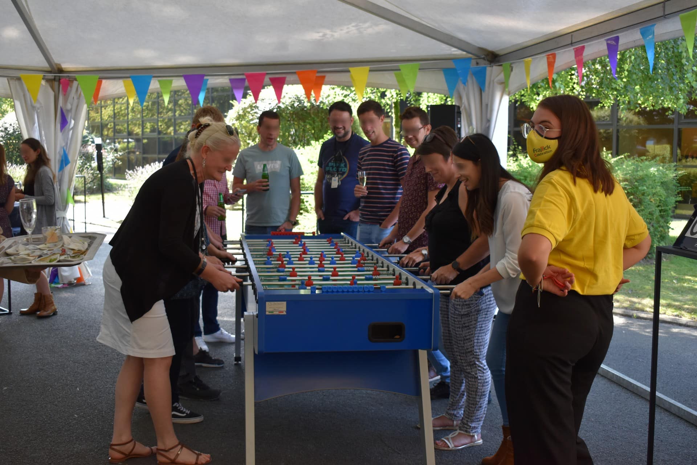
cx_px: 348
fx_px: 842
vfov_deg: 30.8
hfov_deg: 45.0
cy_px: 232
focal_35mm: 44
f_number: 4.2
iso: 560
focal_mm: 29
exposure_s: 1/250
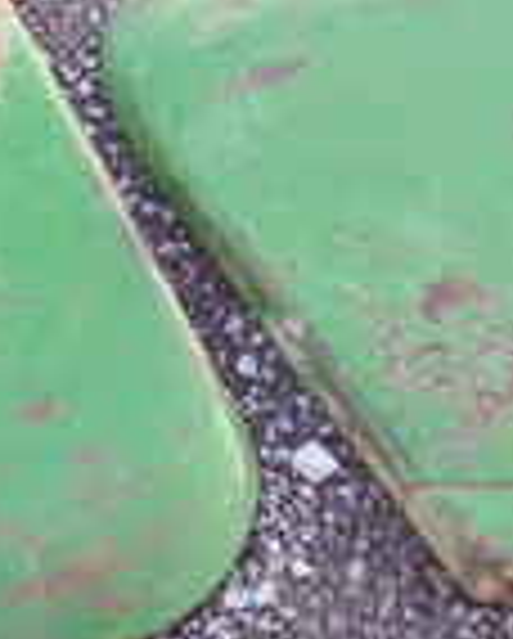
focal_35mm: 85
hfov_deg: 18.1
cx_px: 169
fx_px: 1610
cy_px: 252
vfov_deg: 22.4
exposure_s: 1/125
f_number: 2.7
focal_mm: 6
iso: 1250
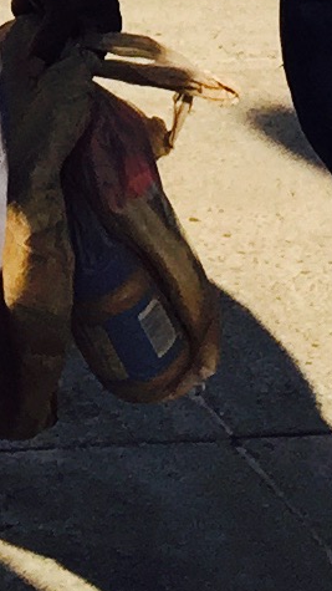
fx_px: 3398
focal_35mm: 217
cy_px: -865
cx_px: -142
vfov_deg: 8.9
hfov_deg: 5.5
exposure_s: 1/2639
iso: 32
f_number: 2.2
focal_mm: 4.15
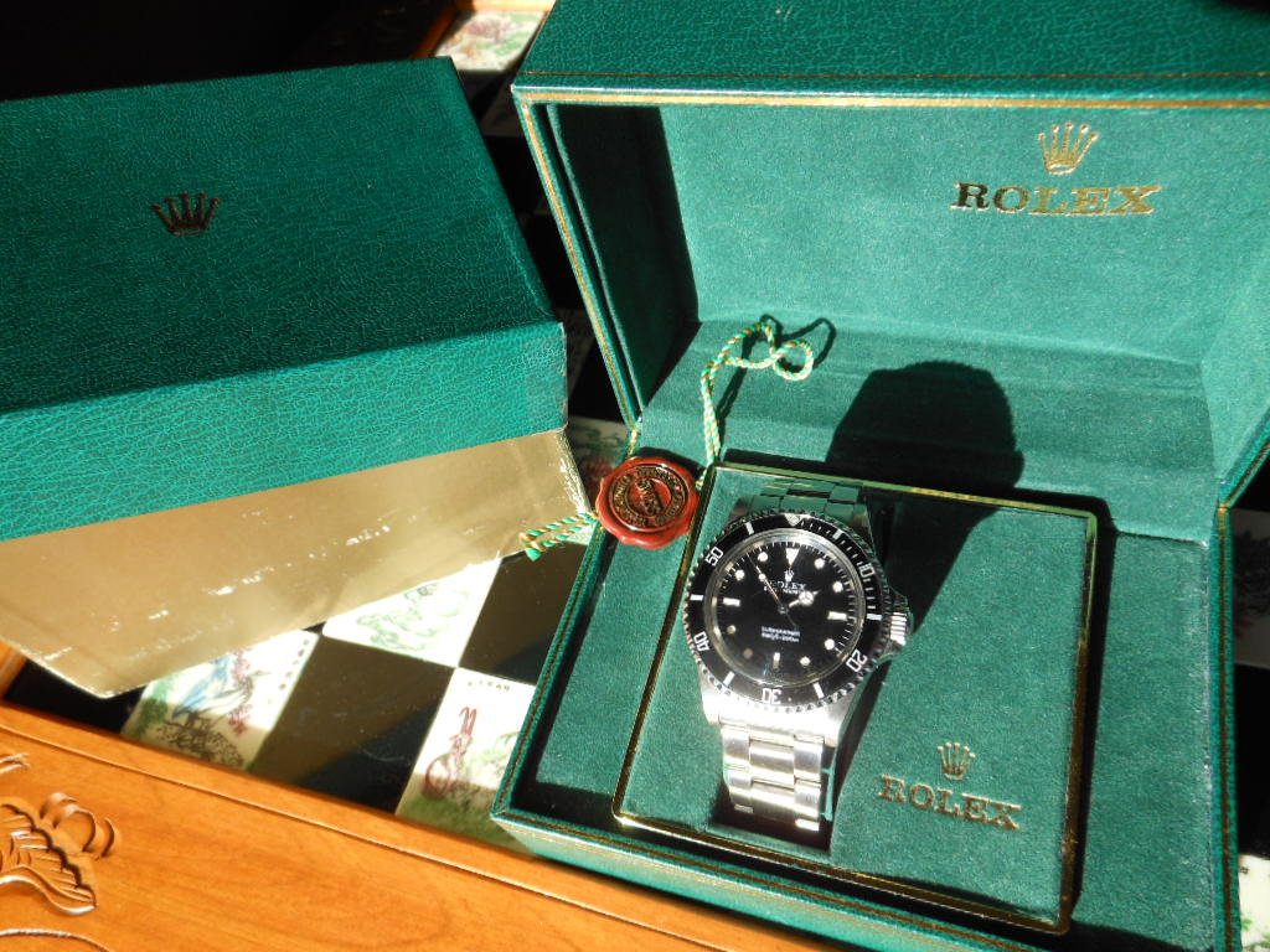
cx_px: 635
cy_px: 476
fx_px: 917
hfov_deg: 69.4
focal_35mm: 25
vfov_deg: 54.9
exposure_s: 1/250
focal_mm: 4.5
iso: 80
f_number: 3.2
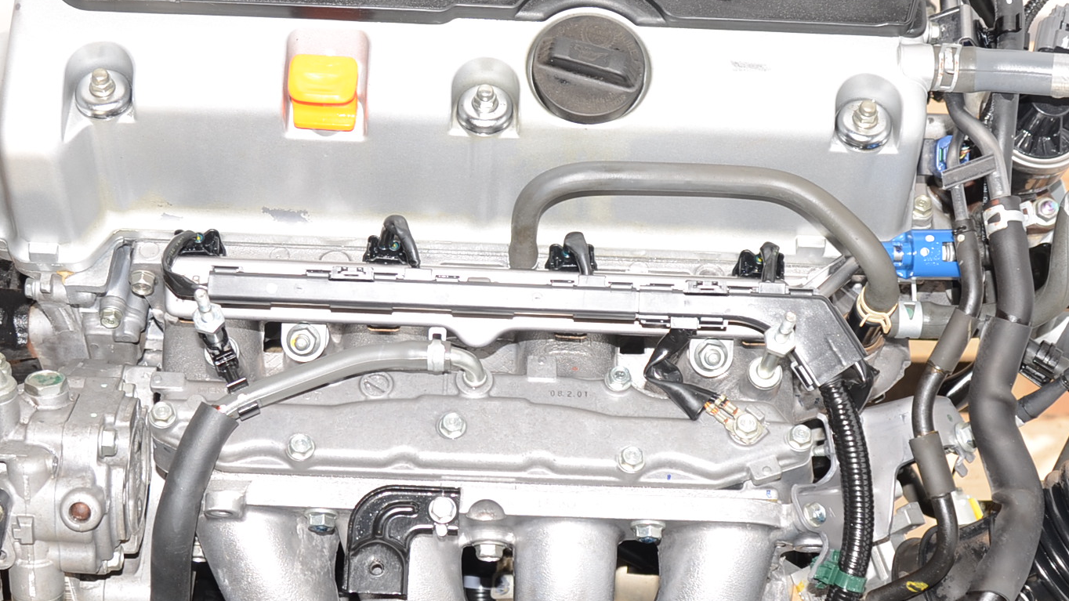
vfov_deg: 17.7
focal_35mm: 68
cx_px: 558
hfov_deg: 31.0
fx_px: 1927
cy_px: 279
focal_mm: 24
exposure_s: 1/100
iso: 100
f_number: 4.5
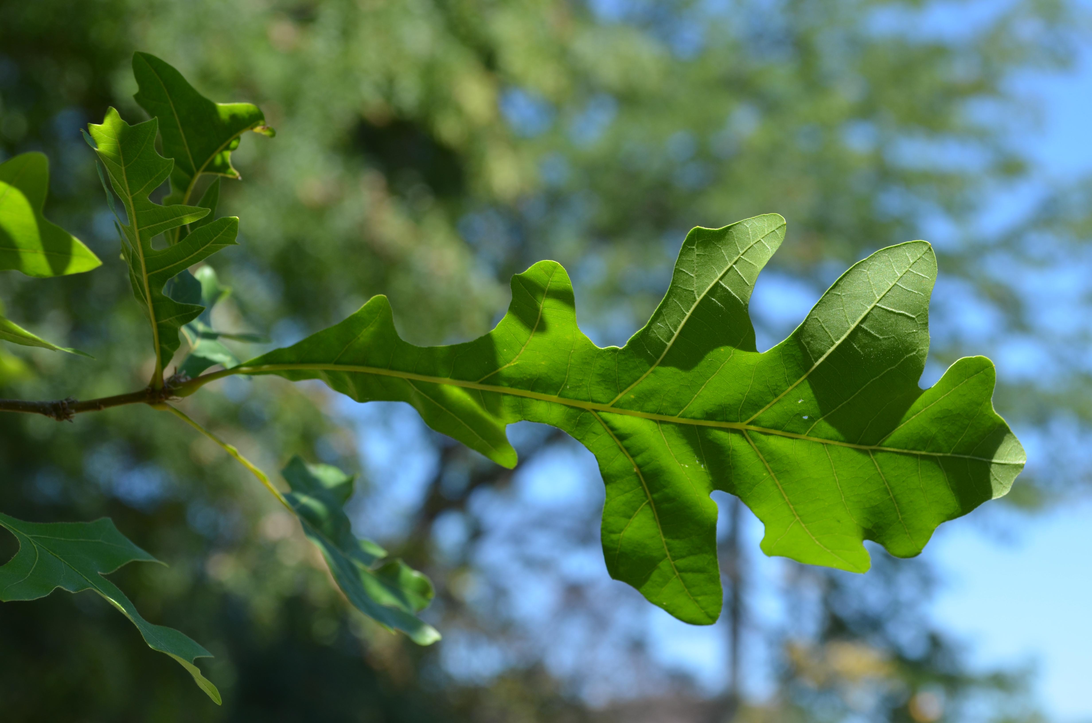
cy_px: 362
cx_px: 546
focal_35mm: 66
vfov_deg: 20.5
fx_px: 1998
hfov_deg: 30.6
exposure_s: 1/250
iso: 200
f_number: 8
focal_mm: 44
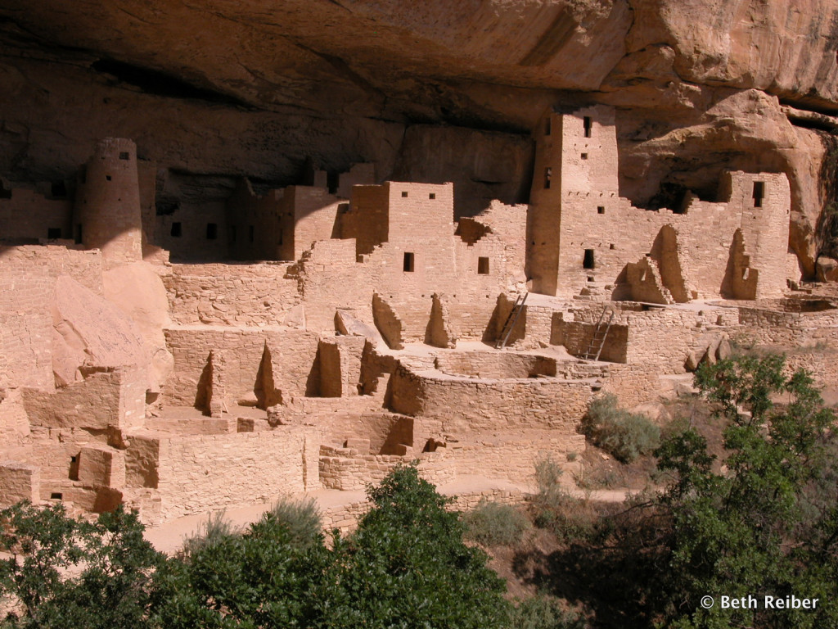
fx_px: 1501
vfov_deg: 23.7
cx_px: 419
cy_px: 314
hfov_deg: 31.2
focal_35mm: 62
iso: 100
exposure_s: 1/412
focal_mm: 15.7
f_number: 7.2
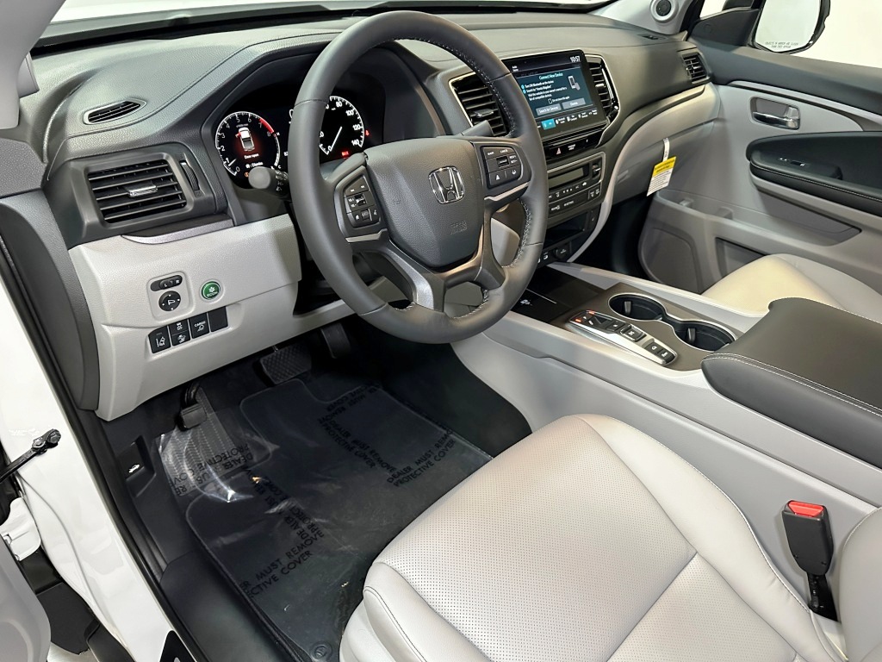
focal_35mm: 24
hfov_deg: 71.6
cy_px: 331
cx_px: 441
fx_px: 612
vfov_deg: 56.8
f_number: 1.78
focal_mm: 6.86
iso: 800
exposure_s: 1/40
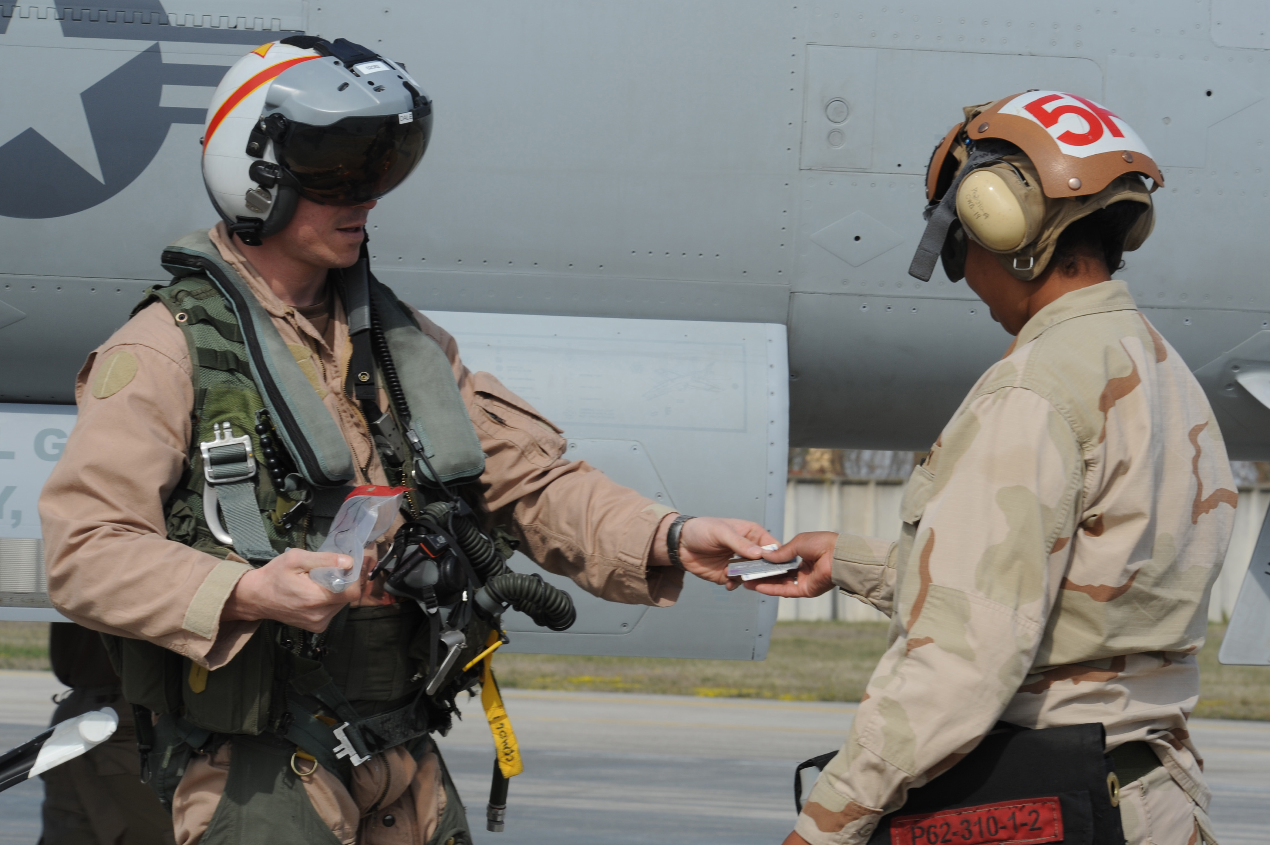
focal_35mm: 130
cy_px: 422
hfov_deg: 15.8
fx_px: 4583
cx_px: 635
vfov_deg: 10.5
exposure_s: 1/125
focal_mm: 130
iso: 200
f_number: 20
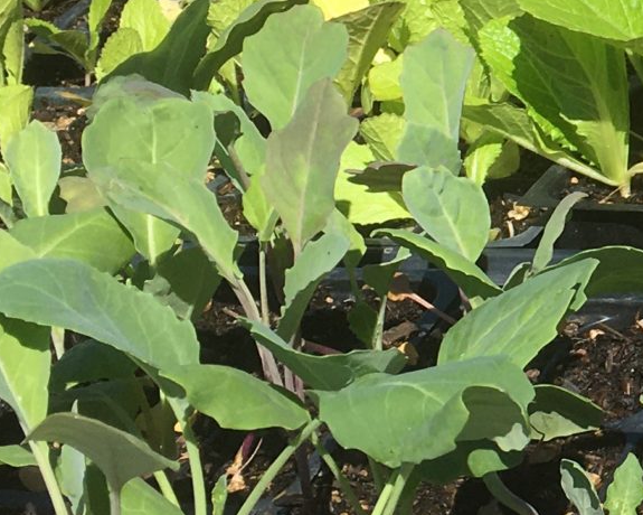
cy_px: 105
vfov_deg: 12.2
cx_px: 1155
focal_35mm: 126
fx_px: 2398
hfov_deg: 13.7
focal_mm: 4.15
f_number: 2.2
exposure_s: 1/1637
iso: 25
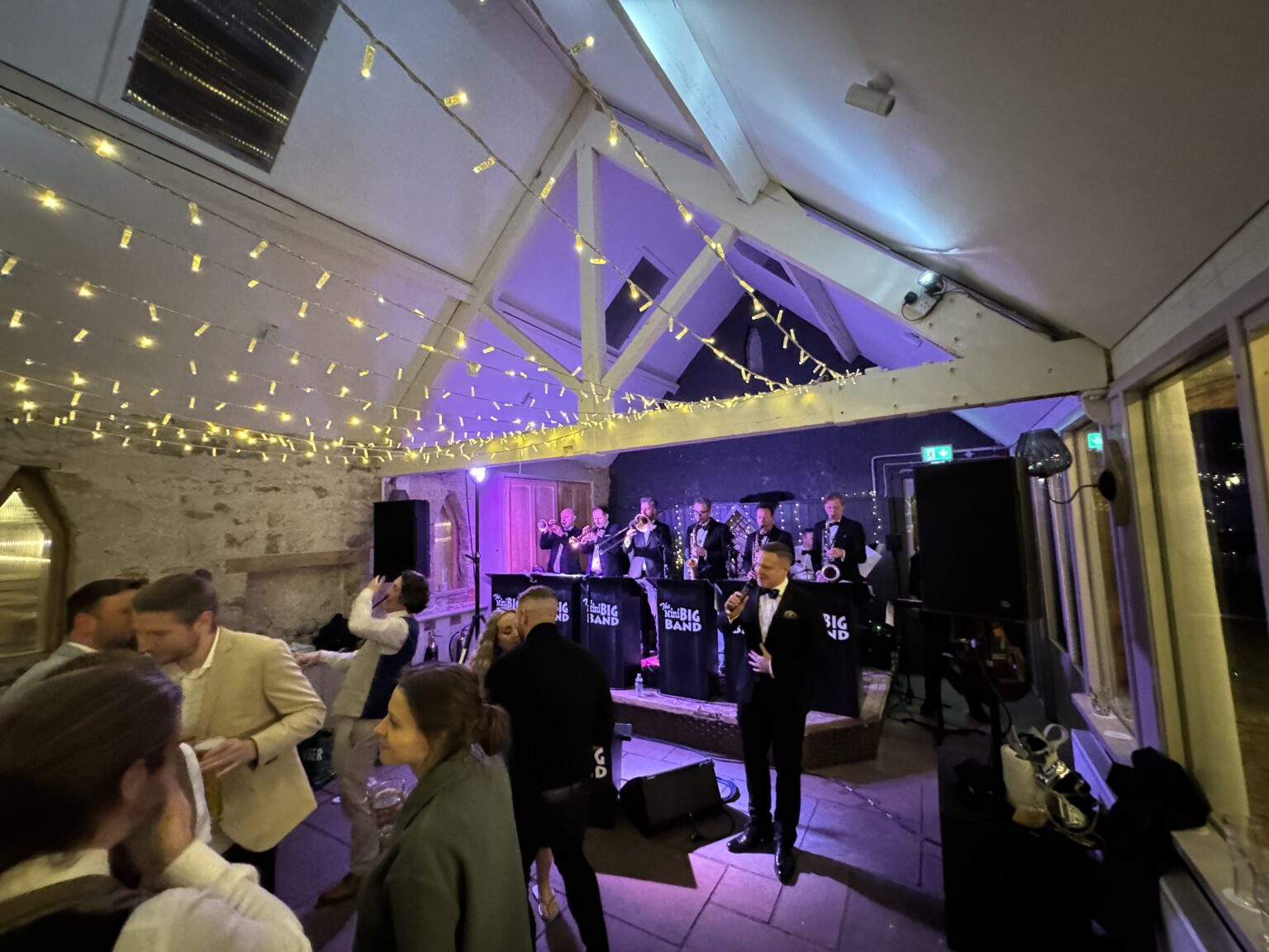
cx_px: 634
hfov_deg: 102.1
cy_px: 476
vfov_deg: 85.7
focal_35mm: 14
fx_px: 513
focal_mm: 2.22
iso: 1600
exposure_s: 1/39
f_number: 2.2
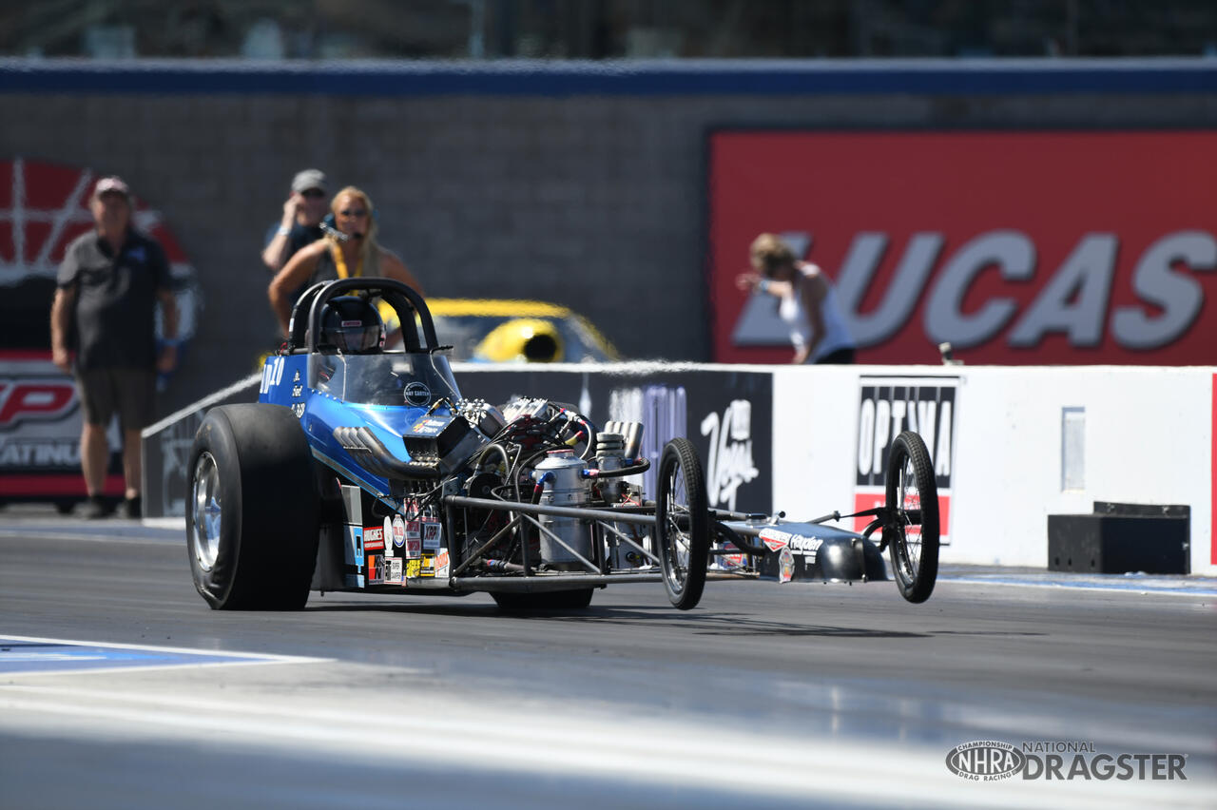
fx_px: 16893
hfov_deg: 4.1
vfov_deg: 2.7
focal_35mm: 500
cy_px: 405
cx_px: 608
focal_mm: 500
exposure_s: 1/1600
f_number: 7.1
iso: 320
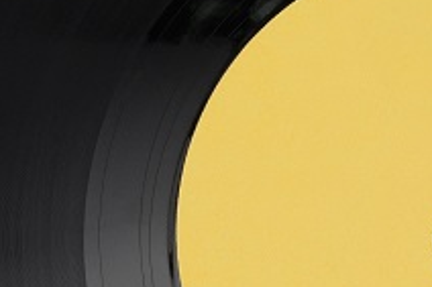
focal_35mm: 255
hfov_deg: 8.0
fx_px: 3058
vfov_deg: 5.4
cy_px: -39
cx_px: 558
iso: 100
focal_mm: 60
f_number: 16
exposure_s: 1/100
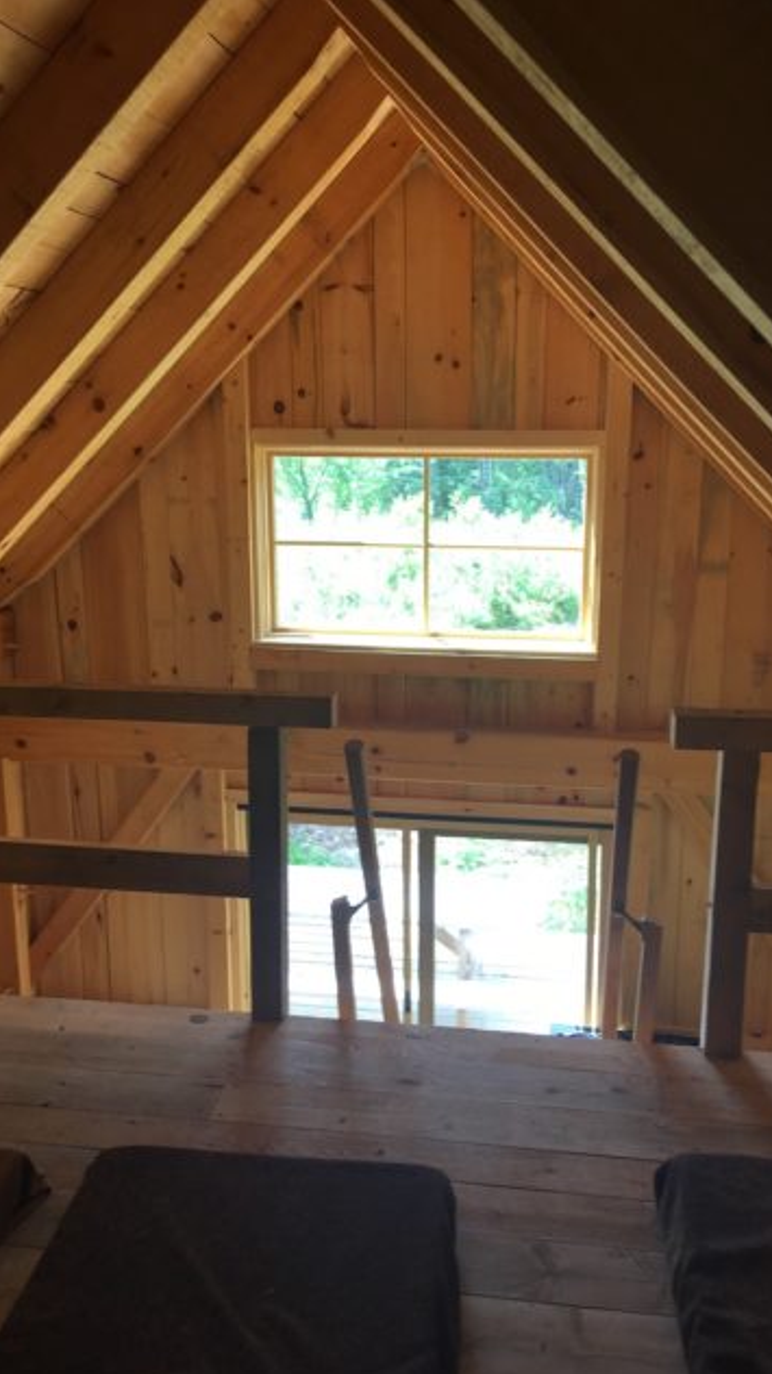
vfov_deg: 61.0
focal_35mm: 32
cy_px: 691
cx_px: 413
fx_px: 1166
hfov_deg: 36.6
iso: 25
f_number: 2.2
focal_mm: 4.15
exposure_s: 1/60
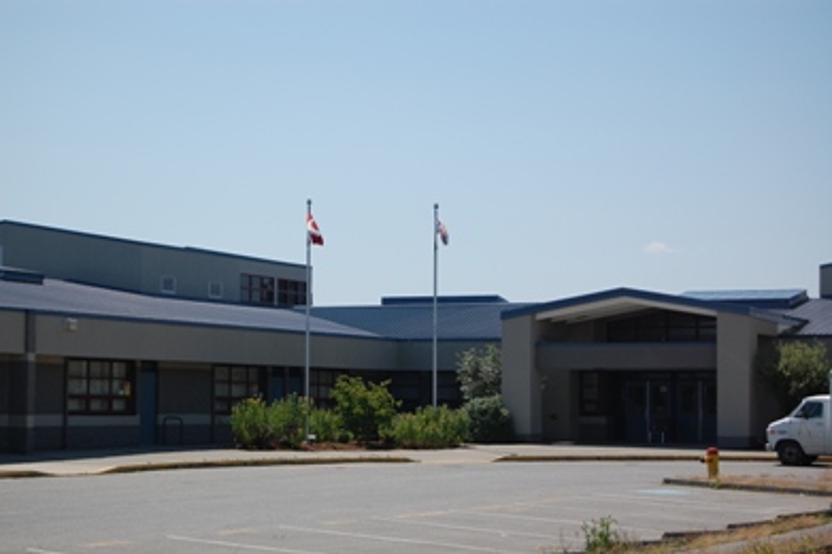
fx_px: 1905
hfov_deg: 24.6
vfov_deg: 16.5
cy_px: 277
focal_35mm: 82
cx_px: 416
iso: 200
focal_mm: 55
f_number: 5.6
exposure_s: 1/1000
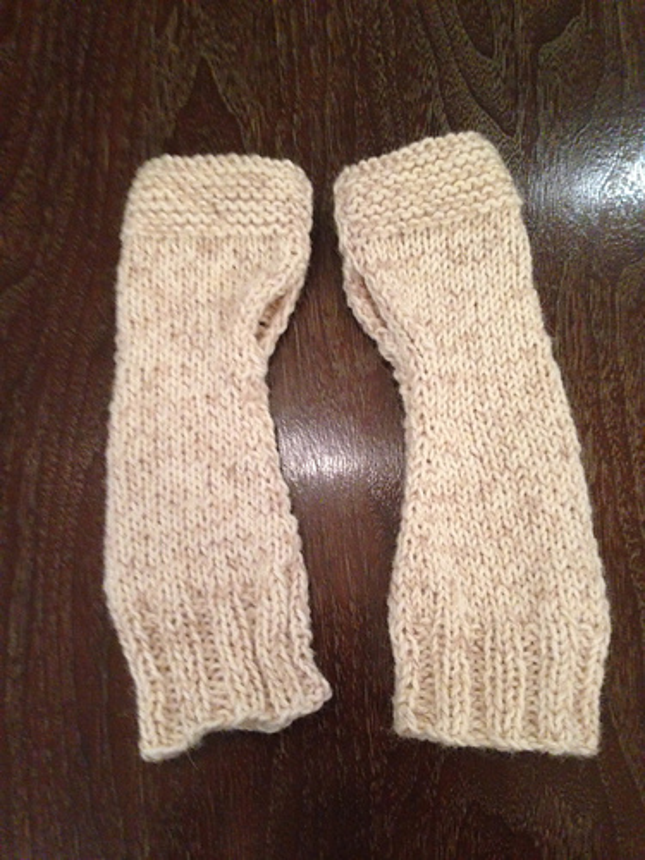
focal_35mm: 33
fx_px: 820
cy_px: 430
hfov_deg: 42.9
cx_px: 322
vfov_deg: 55.4
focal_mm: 4.12
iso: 400
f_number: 2.4
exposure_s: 1/20
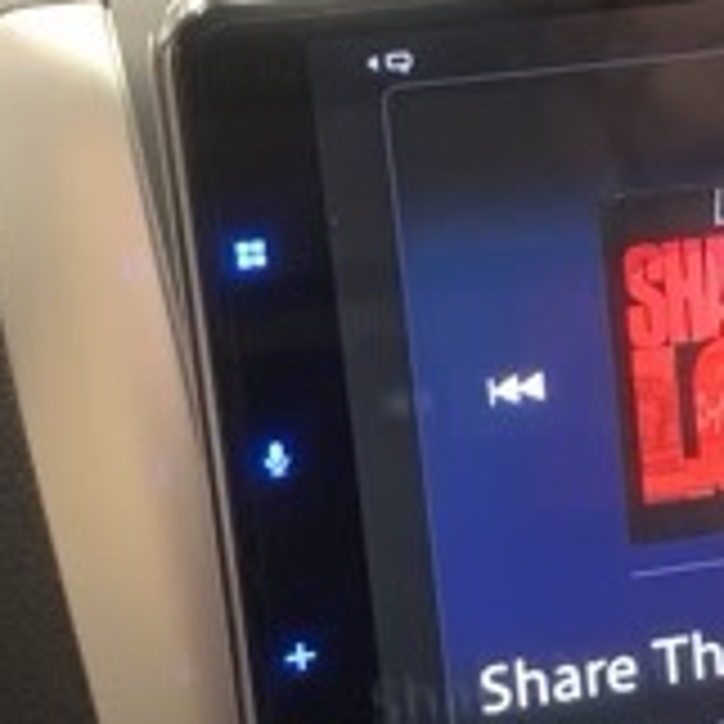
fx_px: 2698
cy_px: 418
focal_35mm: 114
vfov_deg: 15.3
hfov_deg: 15.0
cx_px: 769
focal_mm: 4.25
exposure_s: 1/30
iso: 640
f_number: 1.8
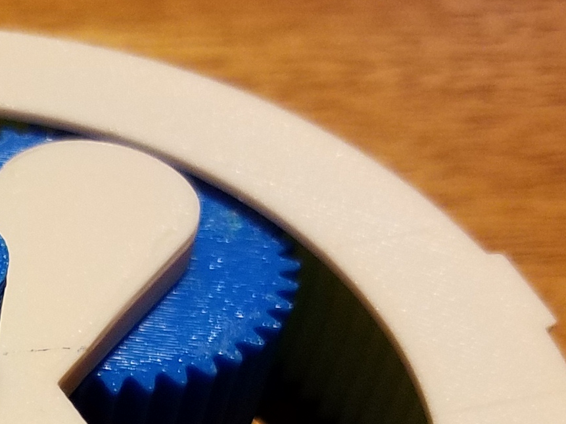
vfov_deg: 16.1
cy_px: 553
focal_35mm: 87
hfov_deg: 20.9
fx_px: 1423
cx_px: -122
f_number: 1.7
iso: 125
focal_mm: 4.2
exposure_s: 1/24
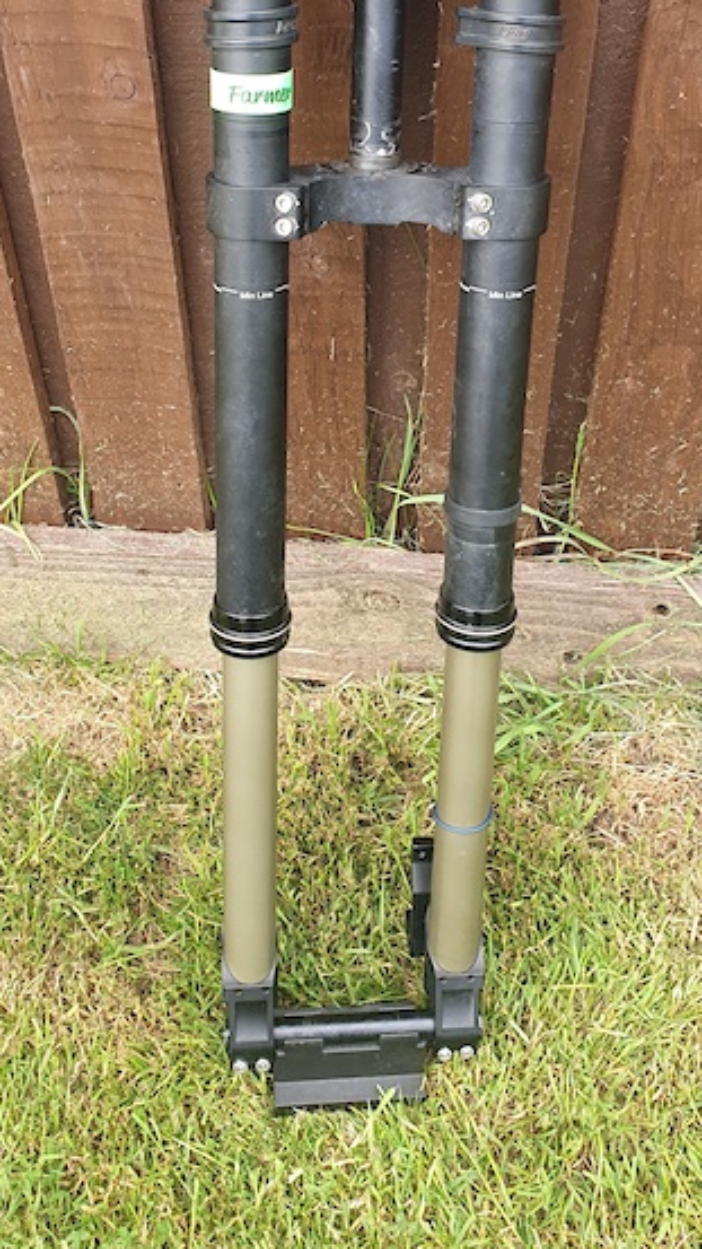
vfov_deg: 47.9
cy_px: 348
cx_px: 302
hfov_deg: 29.0
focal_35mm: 41
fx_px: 1357
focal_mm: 4.32
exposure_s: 1/100
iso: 50
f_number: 2.4
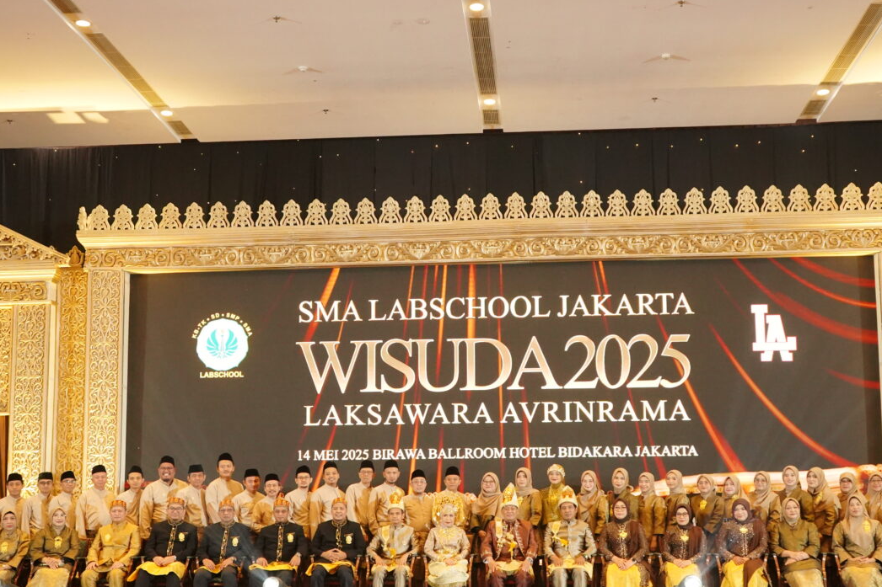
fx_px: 1151
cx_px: 457
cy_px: 328
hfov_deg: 41.9
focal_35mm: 47
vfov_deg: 28.6
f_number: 4.5
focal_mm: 32
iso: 8000
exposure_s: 1/200
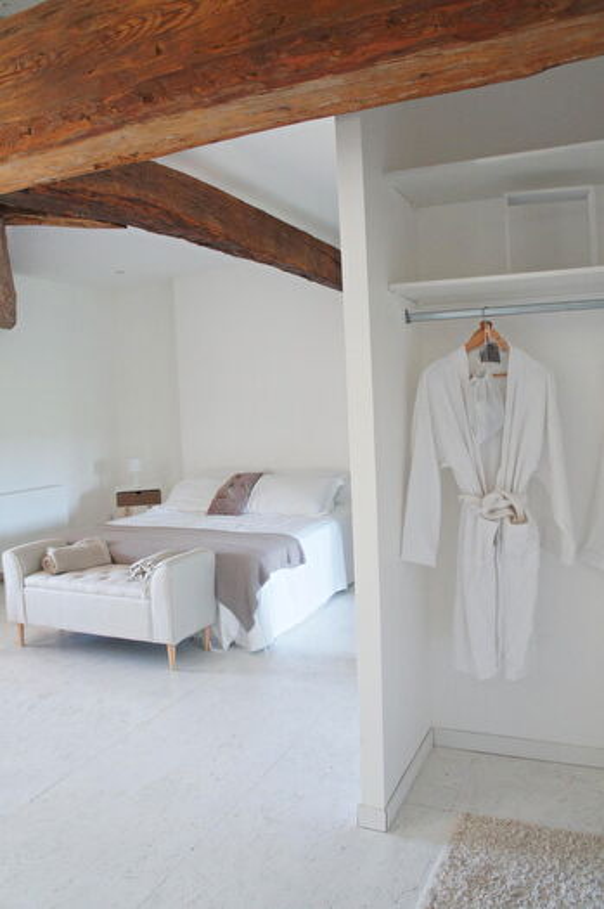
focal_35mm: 27
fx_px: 681
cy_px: 454
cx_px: 302
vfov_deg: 67.4
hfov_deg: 47.8
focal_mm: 18
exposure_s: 1/60
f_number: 3.5
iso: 1600
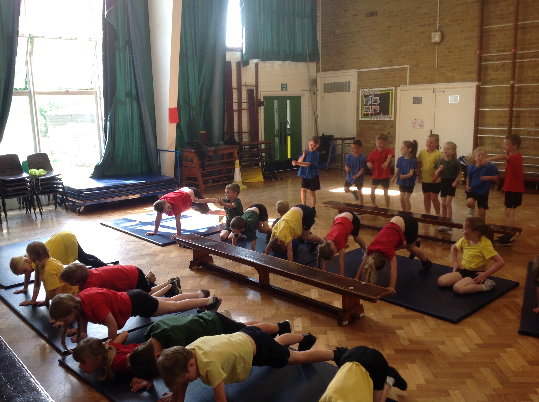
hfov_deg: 52.7
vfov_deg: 40.6
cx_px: 270
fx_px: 544
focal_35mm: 35
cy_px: 201
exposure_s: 1/50
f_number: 2.4
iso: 64
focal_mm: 4.28
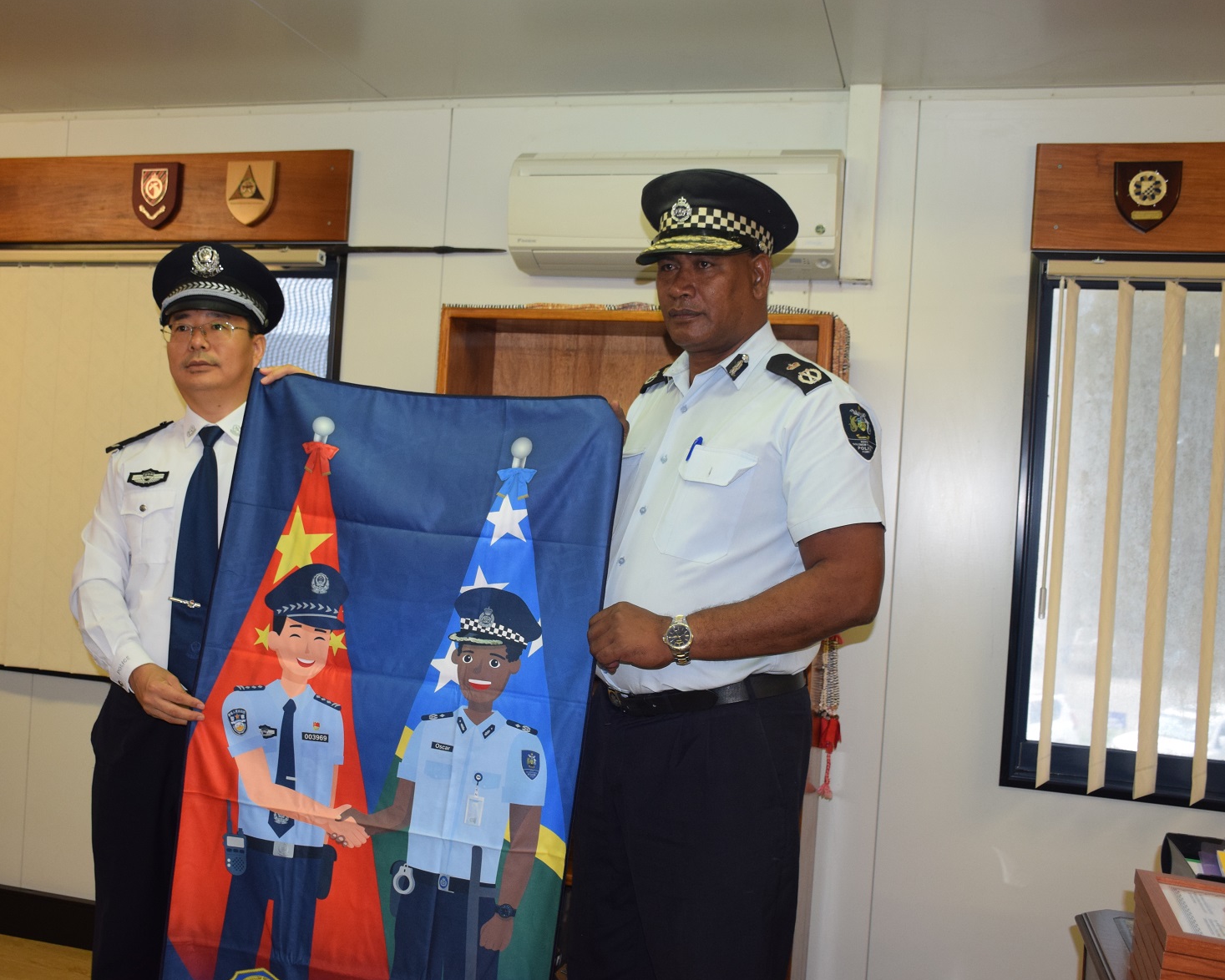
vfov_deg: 39.2
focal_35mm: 38
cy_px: 496
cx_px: 544
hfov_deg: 47.8
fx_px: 1378
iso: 800
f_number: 5
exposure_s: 1/100
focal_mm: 22
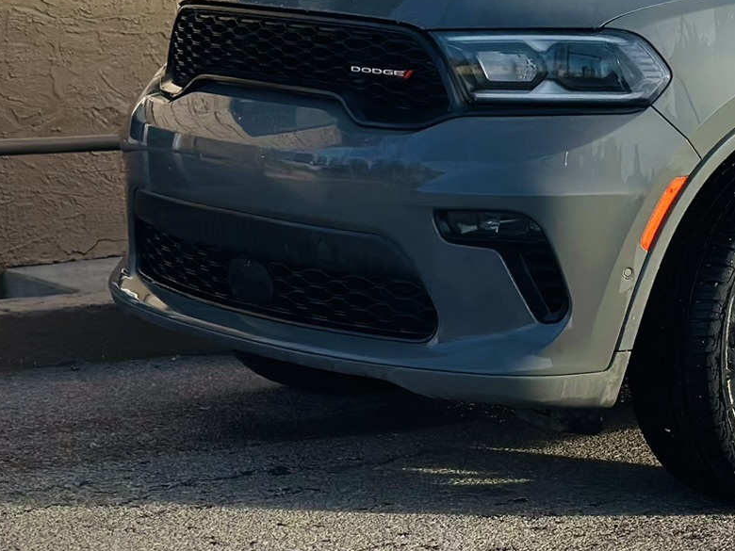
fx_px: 2675
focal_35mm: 126
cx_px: 855
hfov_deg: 15.2
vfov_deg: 11.5
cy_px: -118
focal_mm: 6.86
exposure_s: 1/4016
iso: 100
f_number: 1.78
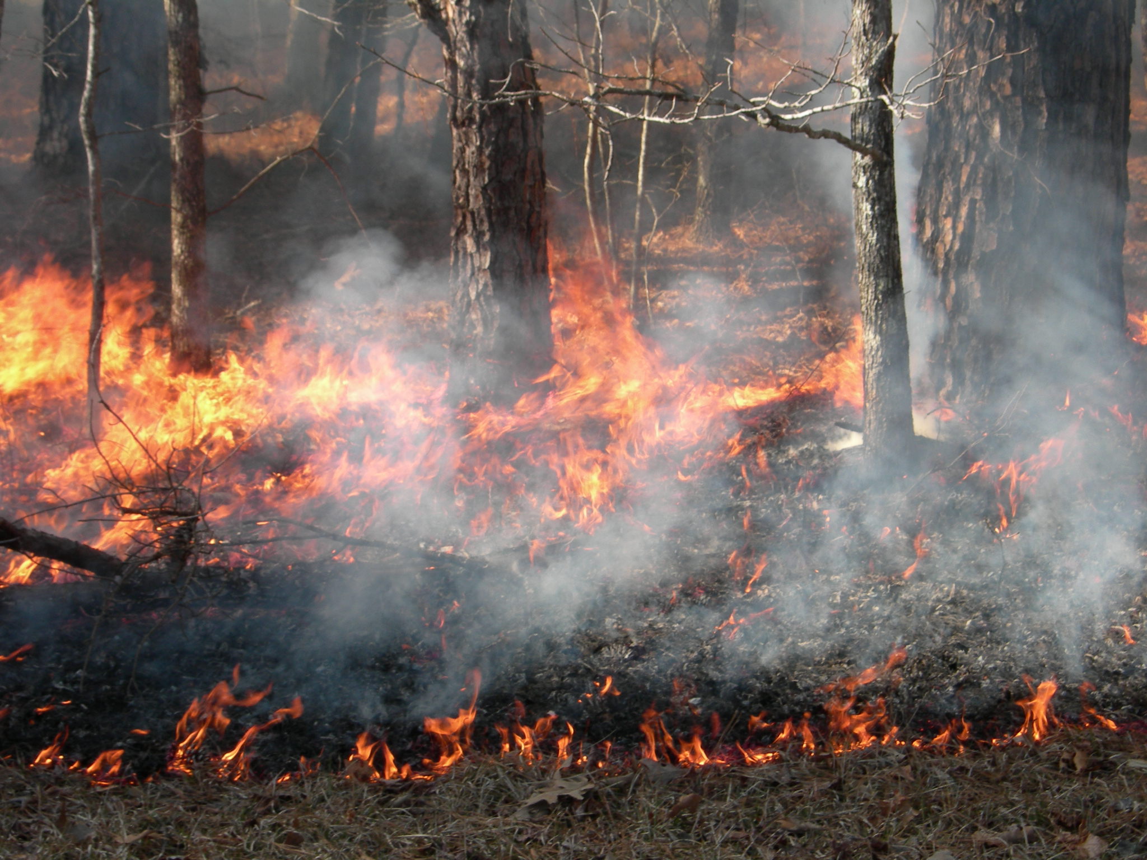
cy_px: 430
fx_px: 3048
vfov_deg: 16.1
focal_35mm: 92
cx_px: 574
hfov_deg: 21.3
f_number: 7.3
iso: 50
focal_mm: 19.1
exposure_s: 1/75.8
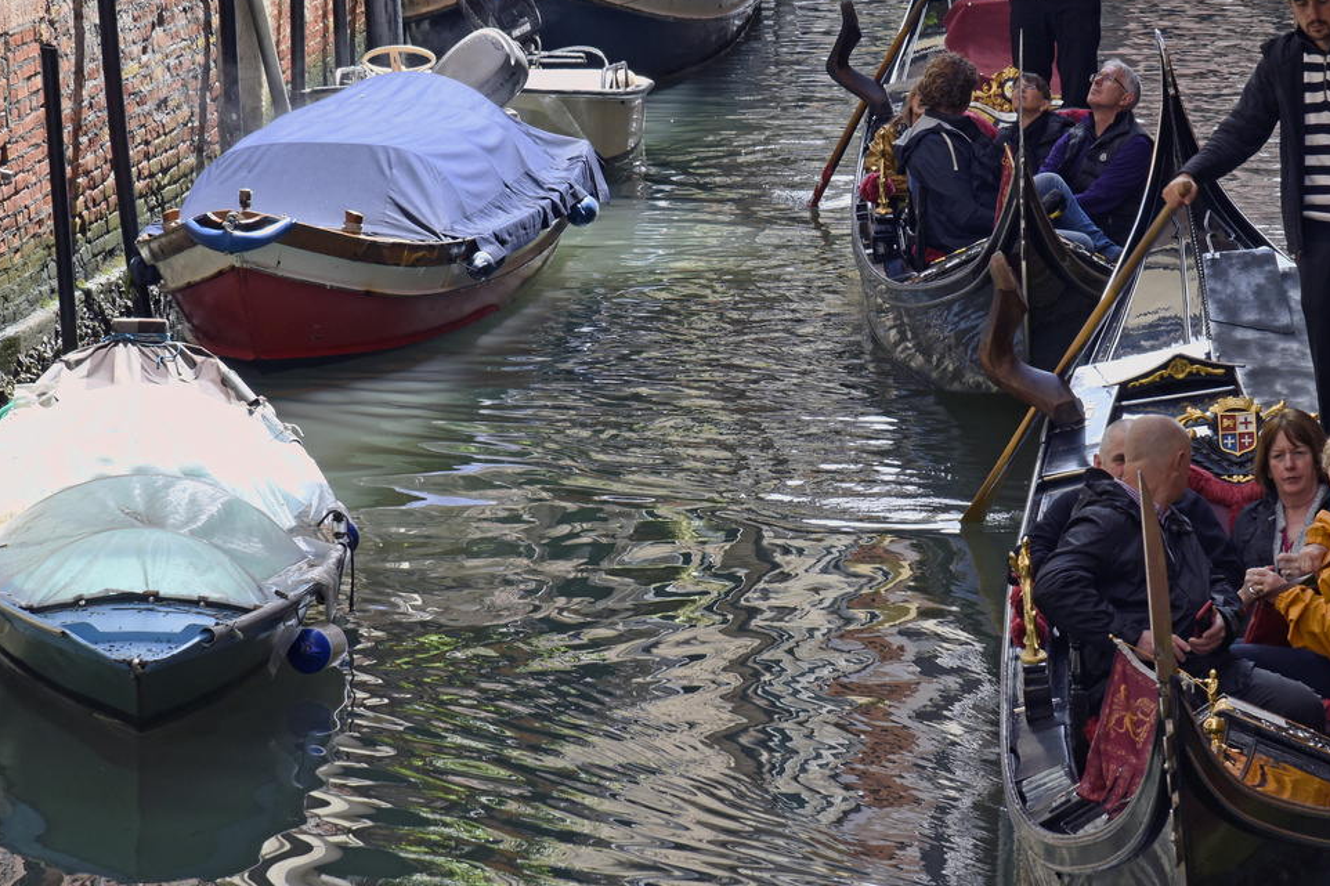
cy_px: 482
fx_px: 7461
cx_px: 827
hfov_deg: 10.2
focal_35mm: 202
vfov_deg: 6.8
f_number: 11
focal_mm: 120
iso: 400
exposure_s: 1/125
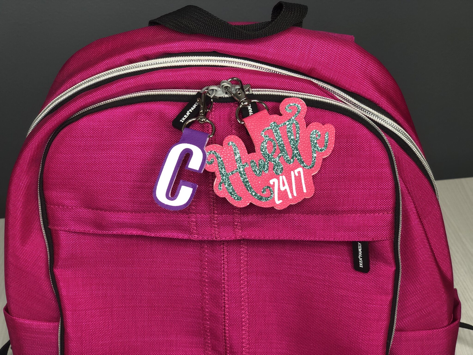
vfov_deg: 28.0
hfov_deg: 36.8
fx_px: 711
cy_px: 178
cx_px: 236
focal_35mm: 52
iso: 64
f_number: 2.4
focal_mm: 6
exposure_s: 1/60
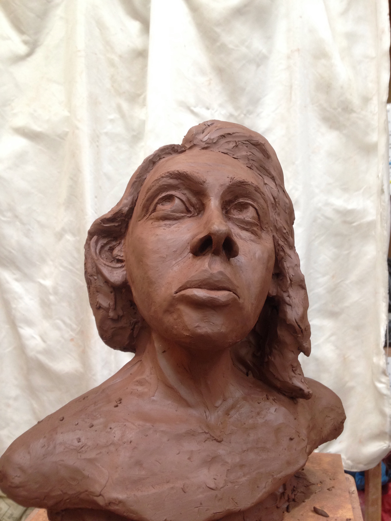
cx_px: 196
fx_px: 497
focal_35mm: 33
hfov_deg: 42.9
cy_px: 260
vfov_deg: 55.4
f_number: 2.4
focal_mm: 4.12
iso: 125
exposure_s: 1/20
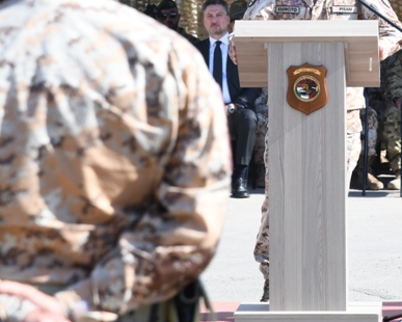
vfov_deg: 6.4
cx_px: 320
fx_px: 2857
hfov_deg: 8.0
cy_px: 43
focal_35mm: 240
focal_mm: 120
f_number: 7.1
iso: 250
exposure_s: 1/320
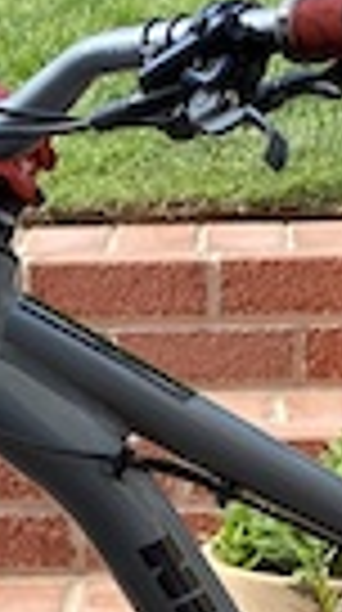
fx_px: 2706
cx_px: 63
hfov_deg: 7.2
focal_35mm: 167
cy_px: 873
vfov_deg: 12.4
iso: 32
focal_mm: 4.25
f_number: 1.8
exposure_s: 1/179
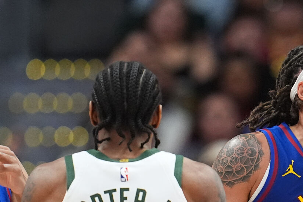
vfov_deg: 1.1
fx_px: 10772
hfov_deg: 1.6
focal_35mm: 1279
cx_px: 288
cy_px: 165
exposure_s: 1/1600
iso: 5000
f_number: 3.2
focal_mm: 400
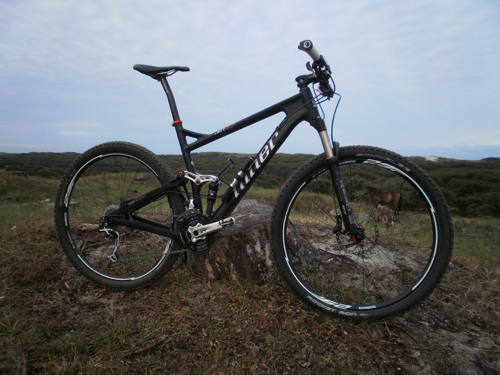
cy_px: 188
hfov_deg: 67.3
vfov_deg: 53.1
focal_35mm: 26
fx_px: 376
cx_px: 250
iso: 100
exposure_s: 1/250
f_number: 2.6
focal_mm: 4.65
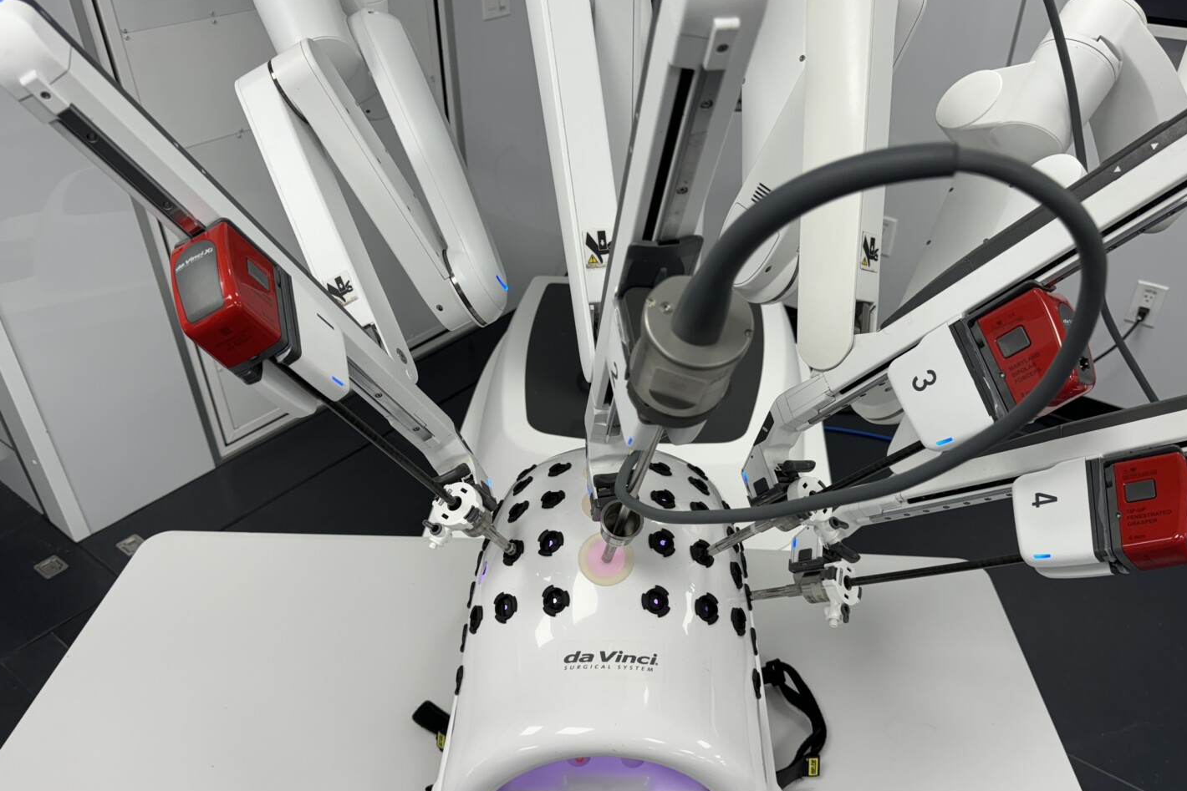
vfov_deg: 47.9
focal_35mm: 27
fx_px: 890
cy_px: 436
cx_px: 615
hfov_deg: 67.4
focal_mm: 6.86
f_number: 1.78
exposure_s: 1/120
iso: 64
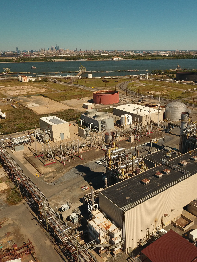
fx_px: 228
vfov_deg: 59.9
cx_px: 132
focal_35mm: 30
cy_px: 143
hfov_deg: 46.0
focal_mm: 3.61
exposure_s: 1/80
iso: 100
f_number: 2.8
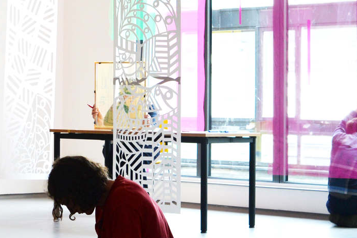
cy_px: 16
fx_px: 1250
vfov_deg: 10.8
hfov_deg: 15.8
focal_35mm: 126
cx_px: -46
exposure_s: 1/200
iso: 400
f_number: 7.1
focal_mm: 35
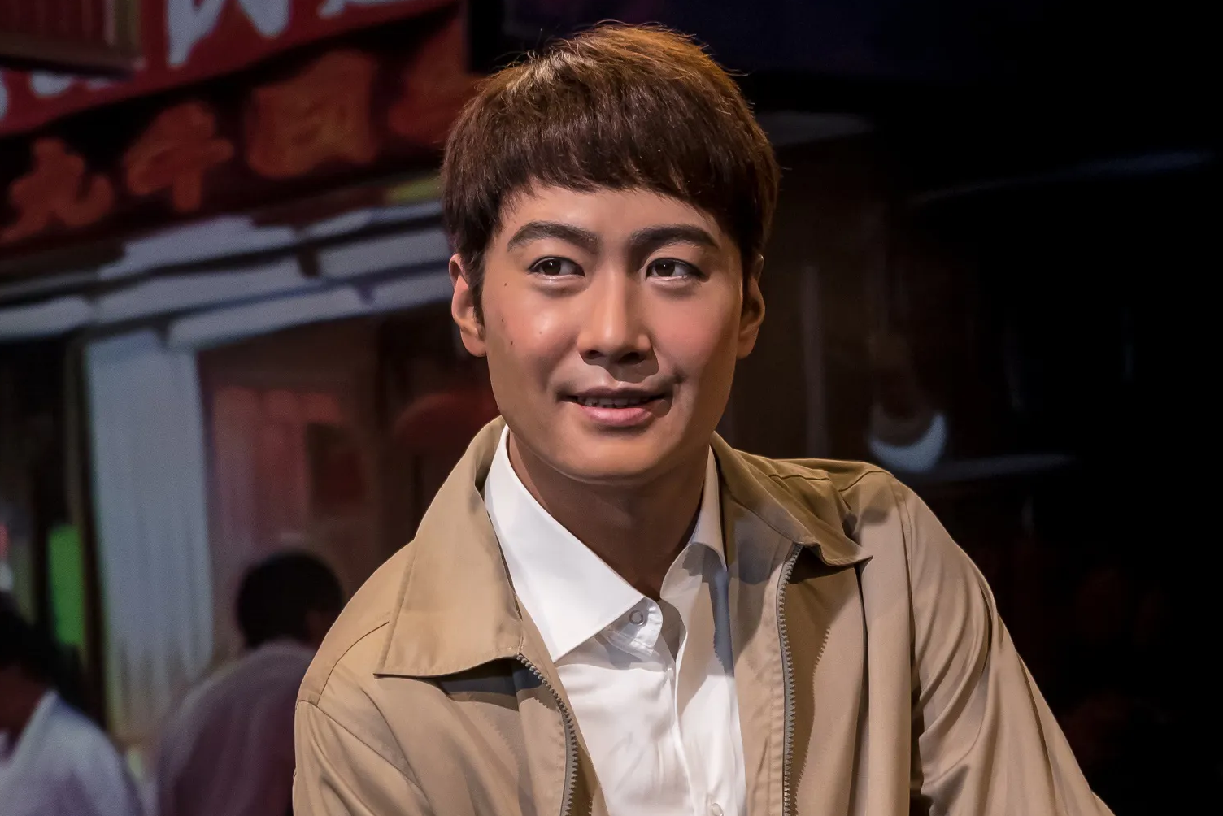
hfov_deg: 16.3
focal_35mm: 126
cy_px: 942
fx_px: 4282
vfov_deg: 10.7
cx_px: 557
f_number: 3.5
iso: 500
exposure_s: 1/40
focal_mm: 44
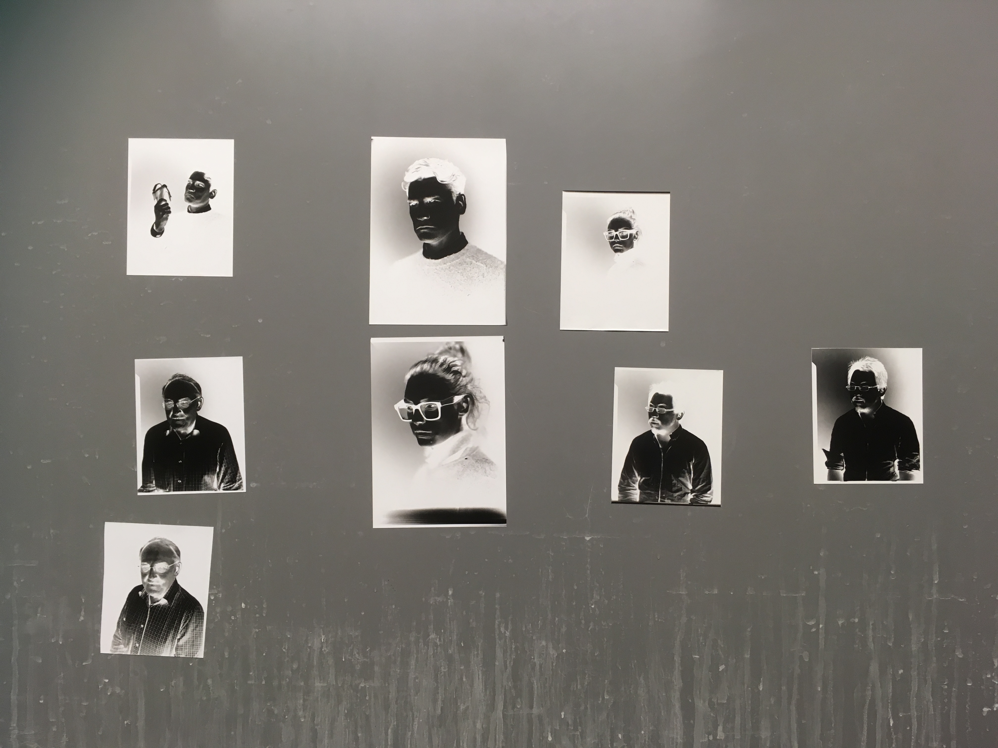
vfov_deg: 48.2
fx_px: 836
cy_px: 374
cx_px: 499
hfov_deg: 61.7
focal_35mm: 29
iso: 64
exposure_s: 1/33
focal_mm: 4.15
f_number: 2.2
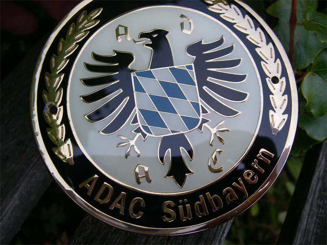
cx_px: 164
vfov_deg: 37.7
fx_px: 359
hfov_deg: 49.0
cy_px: 122
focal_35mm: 38
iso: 64
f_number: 3.3
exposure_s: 1/125
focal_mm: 6.3
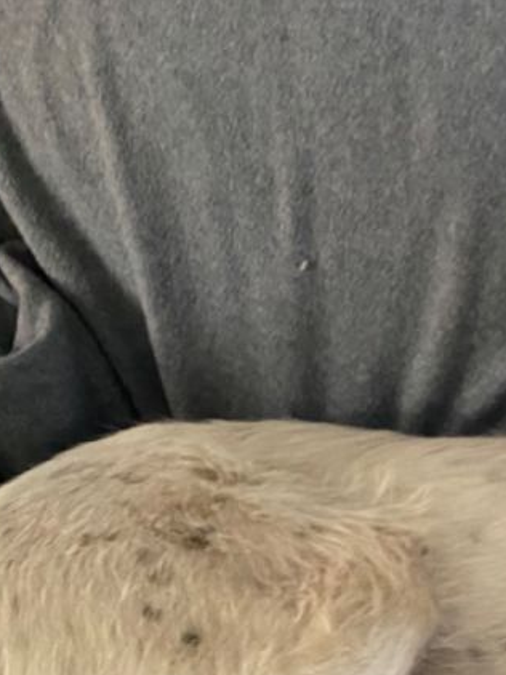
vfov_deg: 25.6
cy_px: 600
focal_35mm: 74
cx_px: 652
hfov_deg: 18.5
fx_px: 1444
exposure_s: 1/35
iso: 640
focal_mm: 4.25
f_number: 1.8
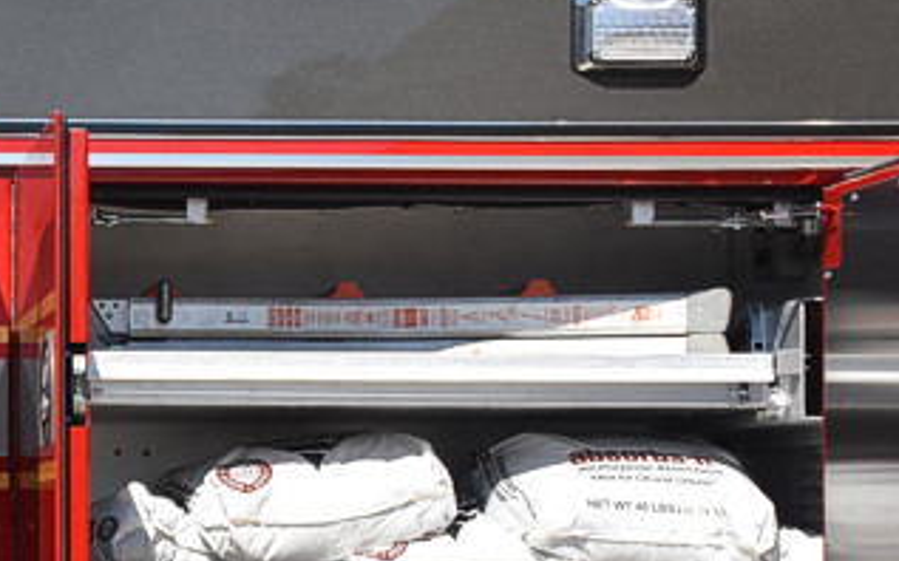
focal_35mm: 123
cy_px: 439
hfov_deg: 16.5
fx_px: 3013
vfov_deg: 10.6
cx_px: -71
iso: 450
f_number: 8
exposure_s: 1/500
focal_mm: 34
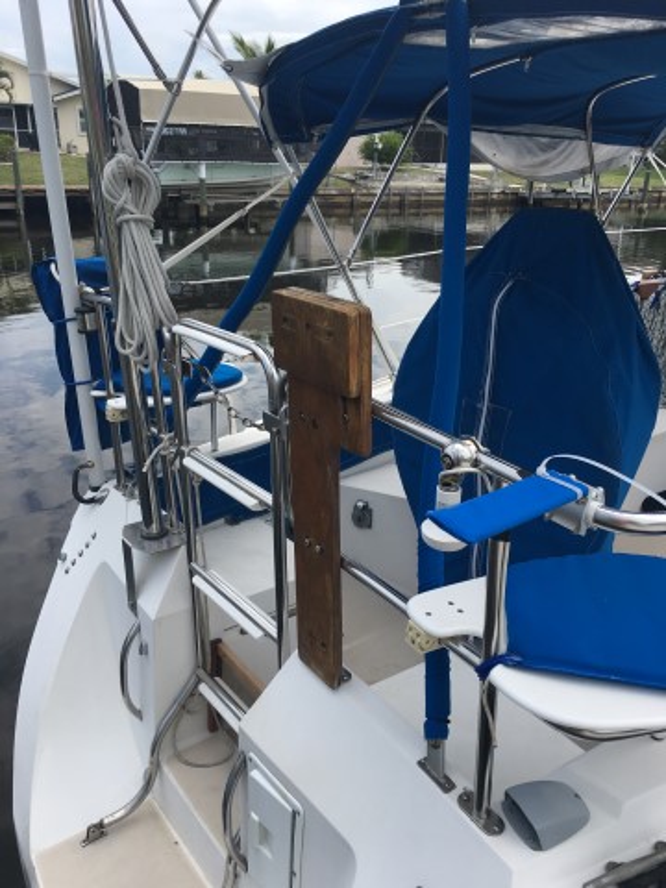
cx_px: 333
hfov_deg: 48.2
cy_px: 444
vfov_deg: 61.7
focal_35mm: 29
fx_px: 744
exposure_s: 1/1241
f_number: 2.2
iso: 25
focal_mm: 4.15
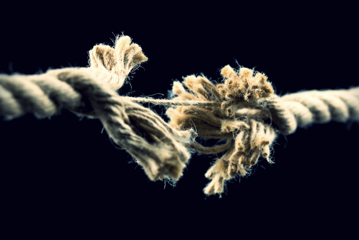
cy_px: 120
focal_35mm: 105
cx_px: 180
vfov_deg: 13.1
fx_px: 1047
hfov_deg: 19.4
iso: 100
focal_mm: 105
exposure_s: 1/20
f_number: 8
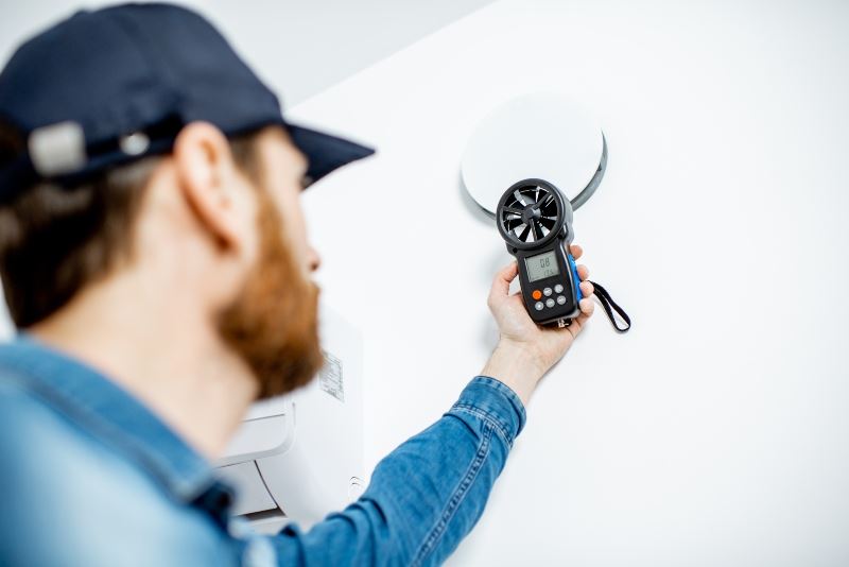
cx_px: 424
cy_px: 284
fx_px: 826
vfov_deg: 37.9
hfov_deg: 54.4
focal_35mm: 35
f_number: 2.2
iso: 250
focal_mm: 35
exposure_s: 1/200
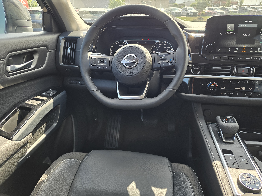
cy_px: 98
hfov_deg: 73.9
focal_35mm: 23
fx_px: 174
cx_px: 131
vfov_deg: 58.9
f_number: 1.7
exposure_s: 1/120
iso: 25
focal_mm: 6.3
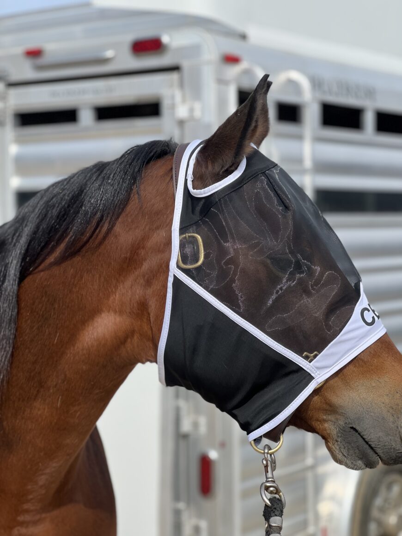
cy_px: 268
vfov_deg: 25.3
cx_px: 201
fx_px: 1192
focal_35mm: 77
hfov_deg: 19.1
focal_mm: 9
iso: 32
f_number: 2.8
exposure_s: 1/494
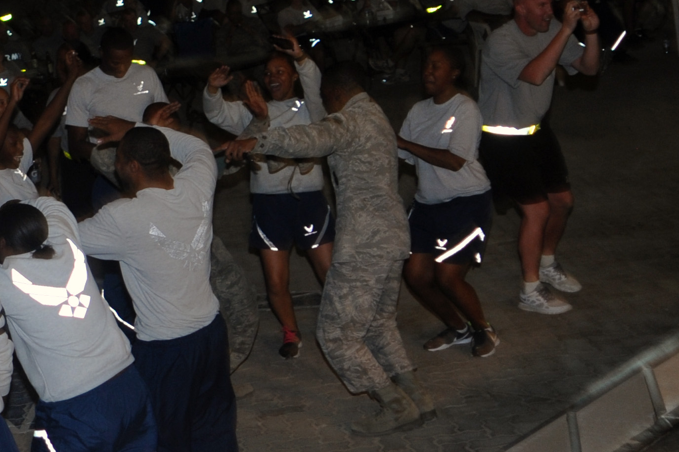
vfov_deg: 14.7
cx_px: -135
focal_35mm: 93
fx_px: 1753
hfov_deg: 20.5
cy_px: 197
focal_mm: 30
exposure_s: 1/60
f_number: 3.8
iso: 800
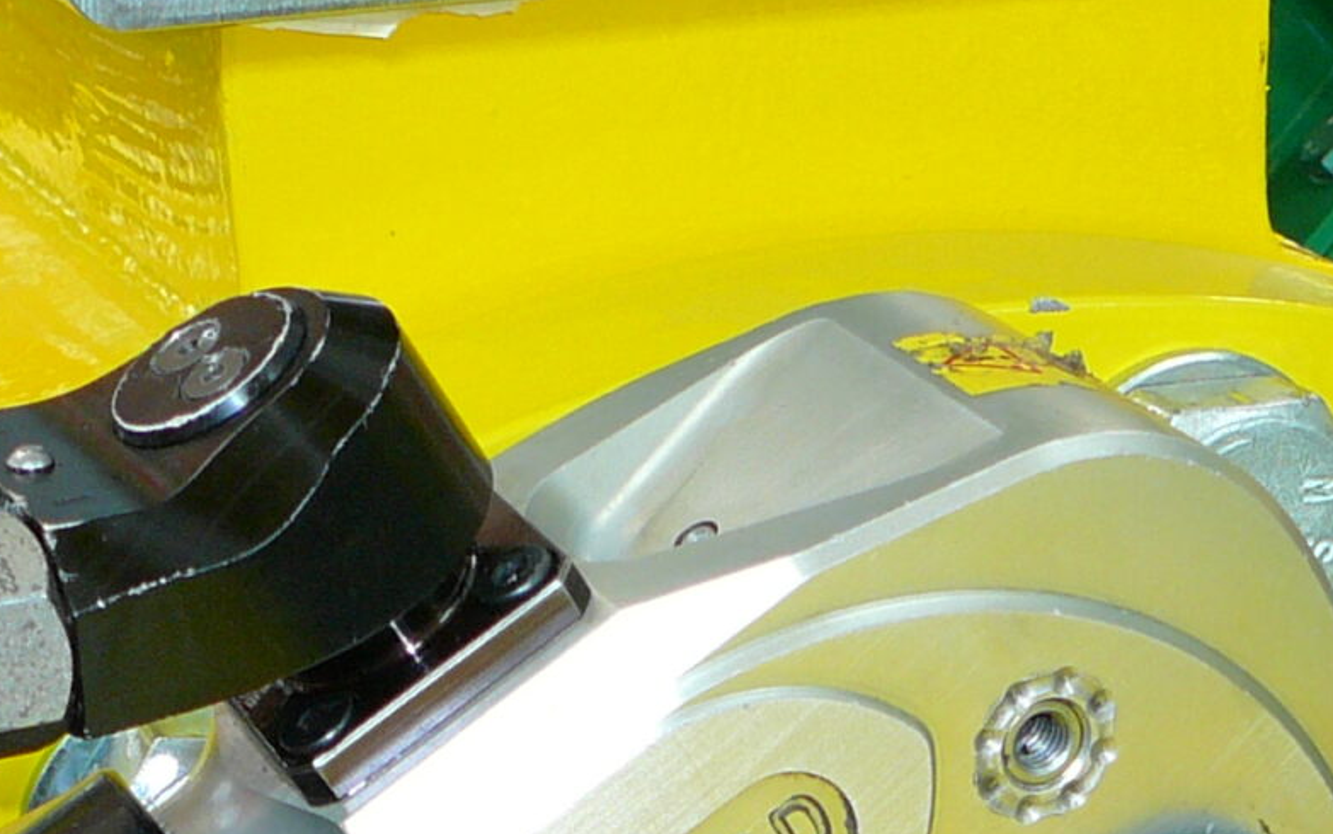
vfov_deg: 12.9
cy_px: 1154
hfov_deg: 21.3
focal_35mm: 97
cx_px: 955
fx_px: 3525
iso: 100
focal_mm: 5.2
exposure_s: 1/30
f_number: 2.8
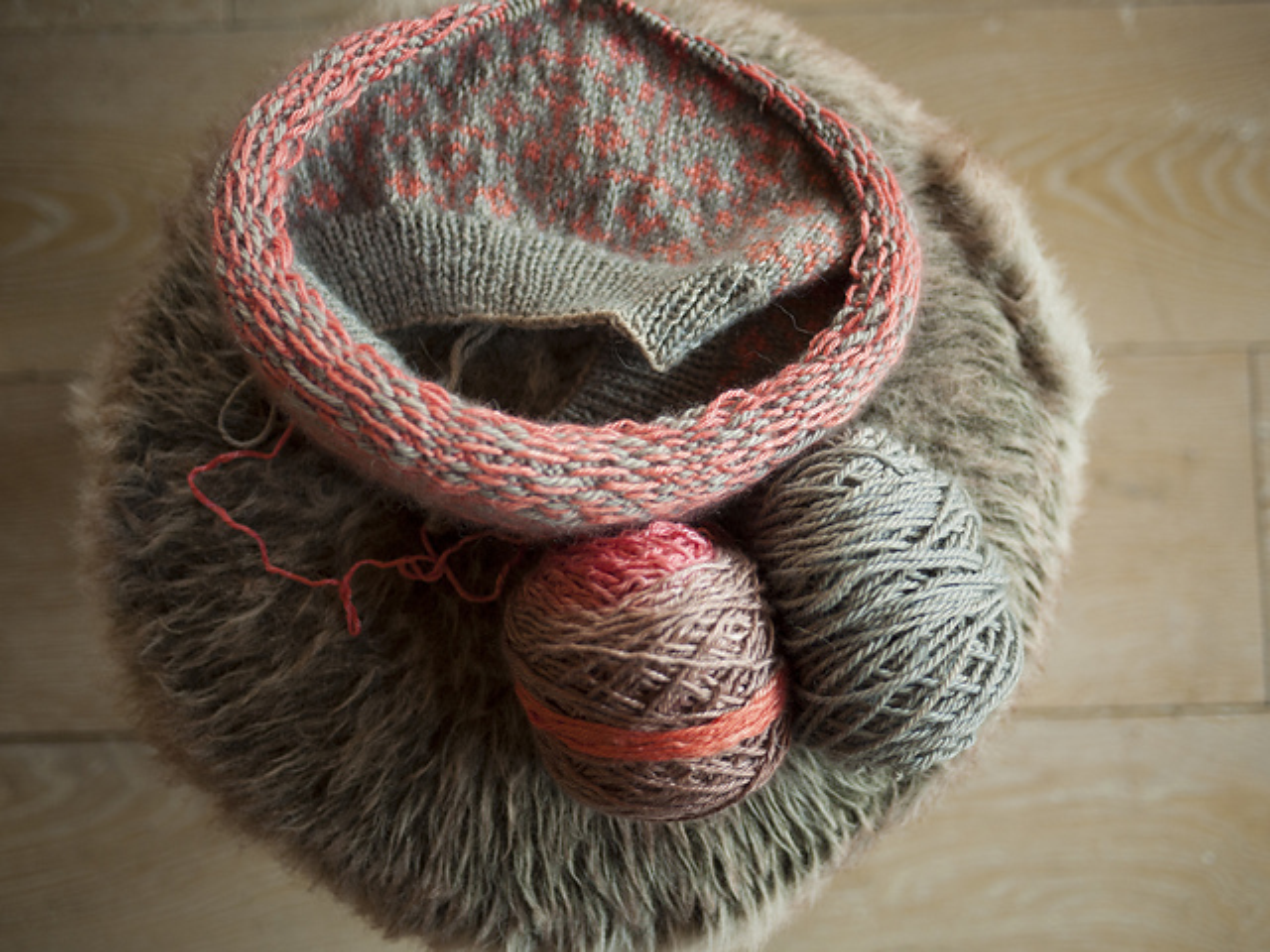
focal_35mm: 40
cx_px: 635
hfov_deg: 46.8
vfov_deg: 36.0
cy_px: 476
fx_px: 1468
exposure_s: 1/30
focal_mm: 20
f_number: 1.7
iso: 160
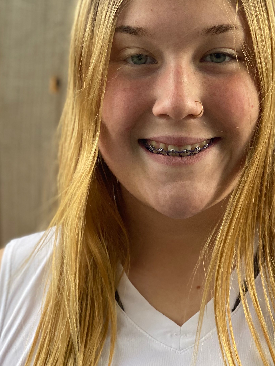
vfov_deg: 20.2
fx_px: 1027
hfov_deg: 15.2
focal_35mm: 97
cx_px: 176
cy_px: 232
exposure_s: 1/122
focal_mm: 6
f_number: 2
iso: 64
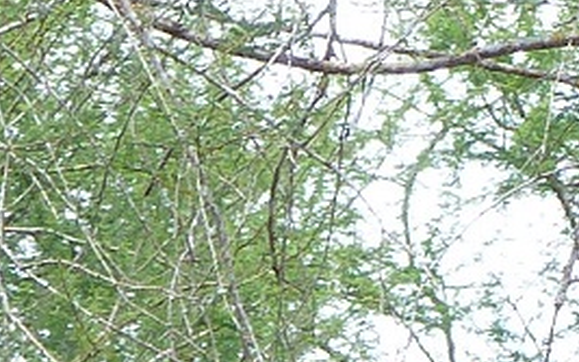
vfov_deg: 1.3
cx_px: 720
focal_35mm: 999
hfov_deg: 2.1
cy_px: 1036
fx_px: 15767
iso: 100
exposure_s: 1/125
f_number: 4
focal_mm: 25.6
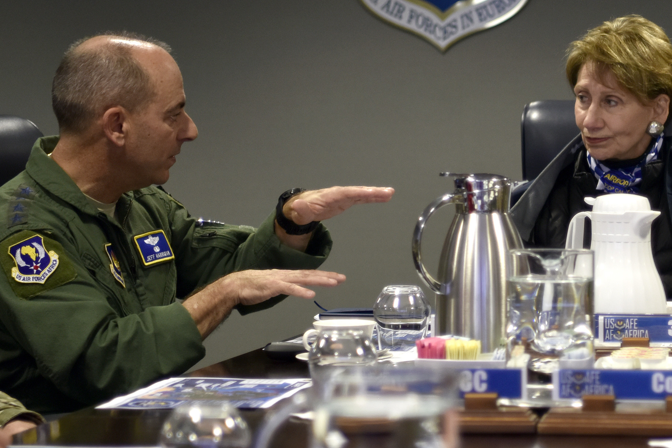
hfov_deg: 17.6
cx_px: 639
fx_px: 2128
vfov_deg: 12.0
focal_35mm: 114
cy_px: 216
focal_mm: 58
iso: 500
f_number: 2.8
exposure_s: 1/125
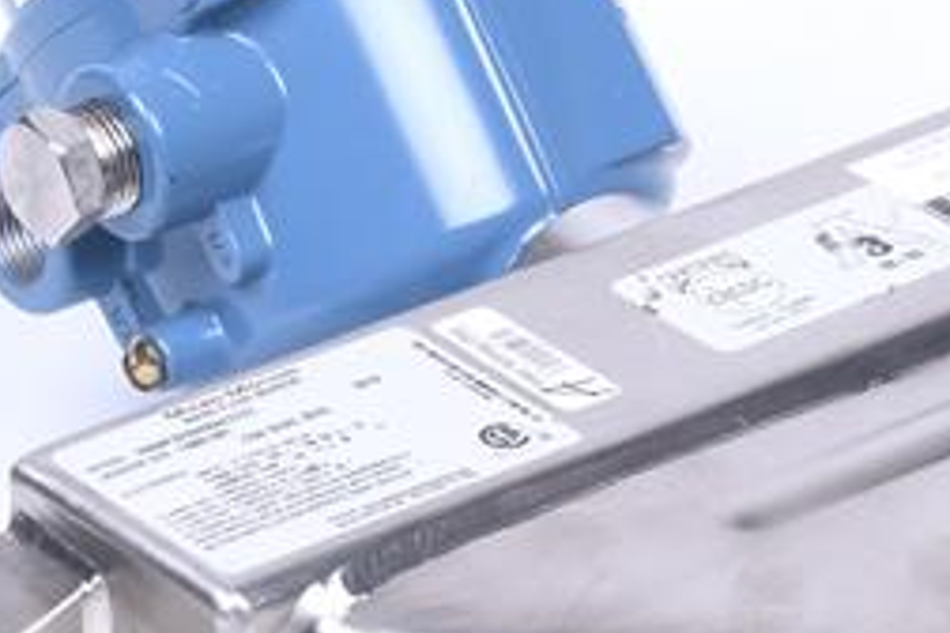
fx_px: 3773
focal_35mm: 143
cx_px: 667
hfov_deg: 14.3
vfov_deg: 9.6
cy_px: 399
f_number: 11
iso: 100
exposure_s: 1/200
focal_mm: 40
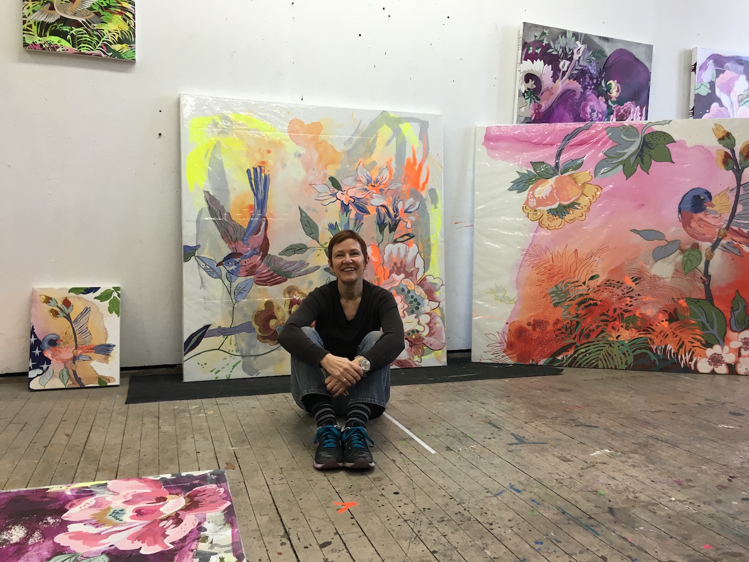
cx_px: 374
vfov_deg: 48.2
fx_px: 627
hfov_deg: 61.7
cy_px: 281
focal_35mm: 29
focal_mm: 4.15
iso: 40
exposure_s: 1/33
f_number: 2.2
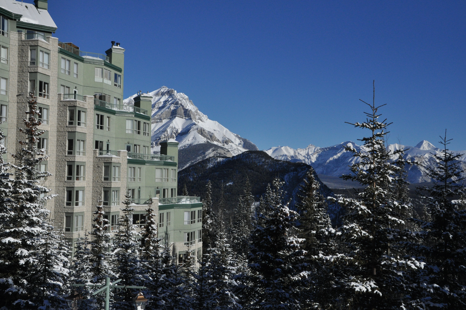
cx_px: 233
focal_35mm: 40
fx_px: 524
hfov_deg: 48.0
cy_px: 155
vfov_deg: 32.9
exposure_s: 1/4000
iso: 800
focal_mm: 27
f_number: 11
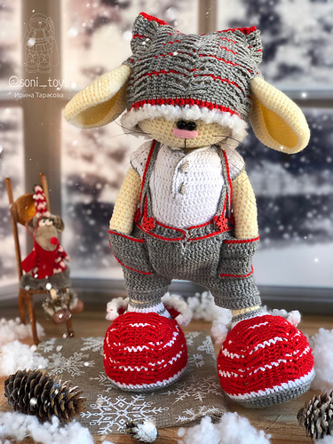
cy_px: 222
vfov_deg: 36.8
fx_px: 667
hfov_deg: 28.0
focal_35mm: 52
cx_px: 166
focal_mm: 6
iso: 64
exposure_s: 1/60
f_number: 2.4
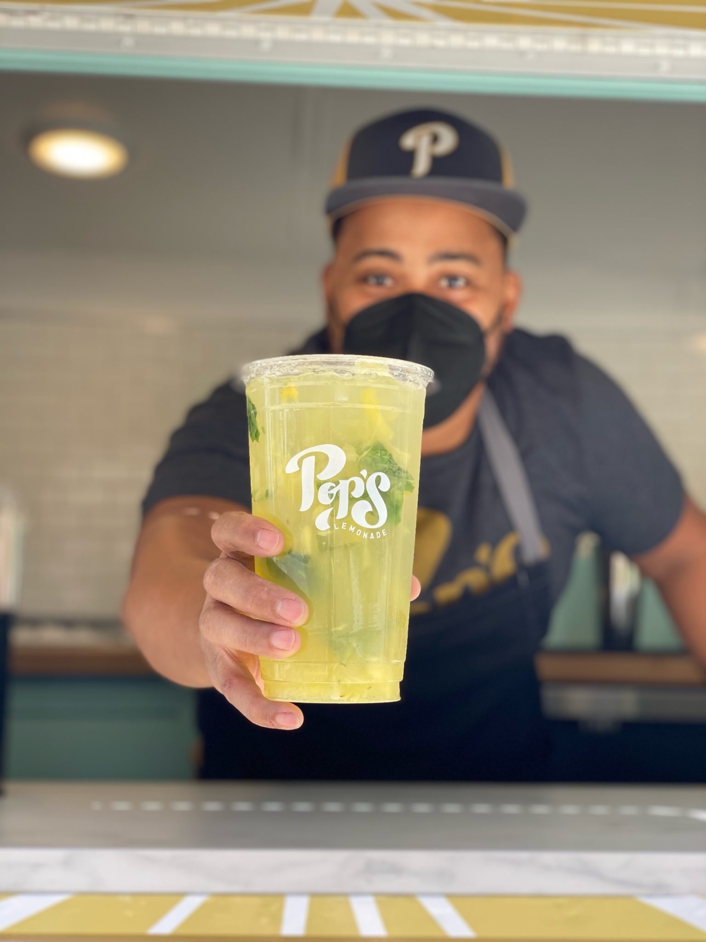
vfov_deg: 36.8
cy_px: 471
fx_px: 1414
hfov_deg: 28.0
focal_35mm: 52
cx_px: 353
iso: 20
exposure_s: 1/156
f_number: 2
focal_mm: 6
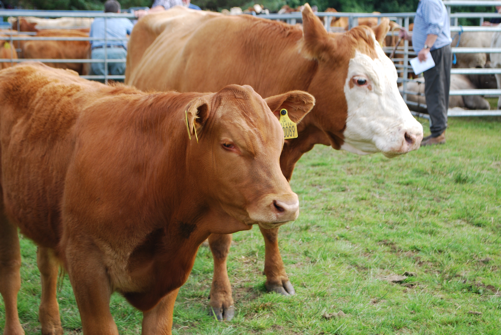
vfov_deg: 20.2
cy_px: 168
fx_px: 940
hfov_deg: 29.8
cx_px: 250
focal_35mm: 68
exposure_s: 1/125
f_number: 5.6
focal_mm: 45
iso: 200
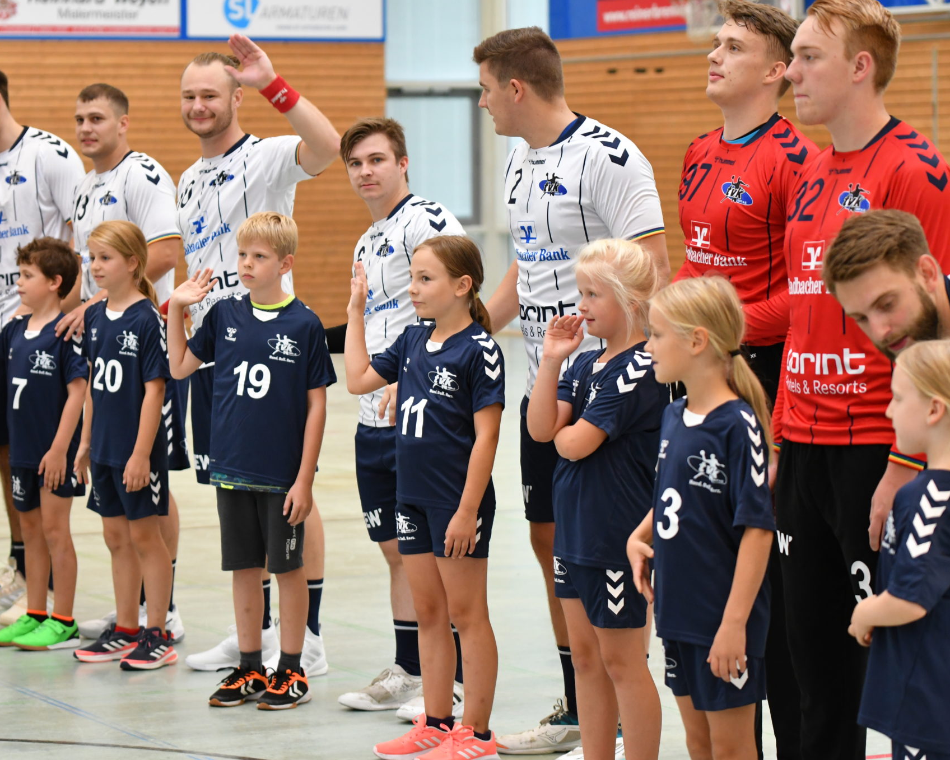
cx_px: 380
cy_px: 381
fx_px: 3346
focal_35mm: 119
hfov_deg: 16.1
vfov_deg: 13.0
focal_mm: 70
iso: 1600
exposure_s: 1/640
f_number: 2.8
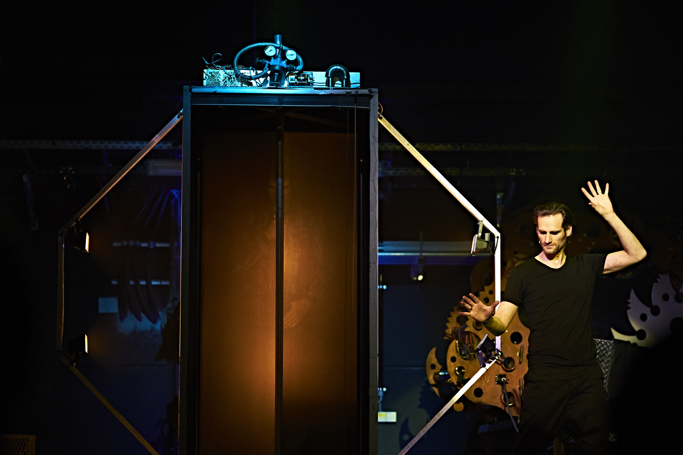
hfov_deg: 15.2
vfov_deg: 10.2
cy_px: 228
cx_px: 342
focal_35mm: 135
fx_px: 2561
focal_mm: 90
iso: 1600
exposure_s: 1/500
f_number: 2
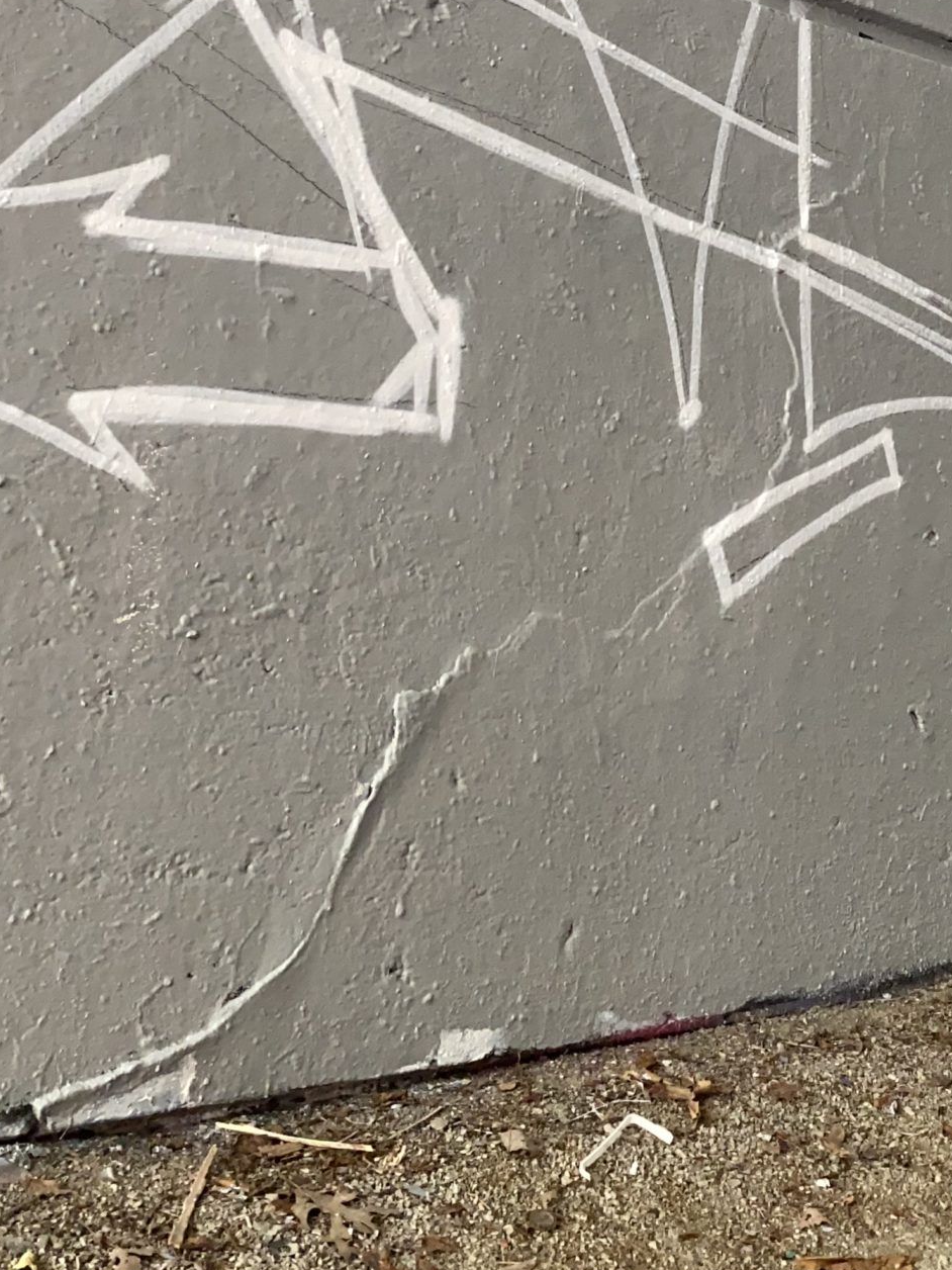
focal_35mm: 53
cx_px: 804
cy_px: 84
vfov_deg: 33.9
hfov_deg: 26.8
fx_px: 1943
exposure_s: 1/60
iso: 200
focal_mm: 4.25
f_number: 1.8
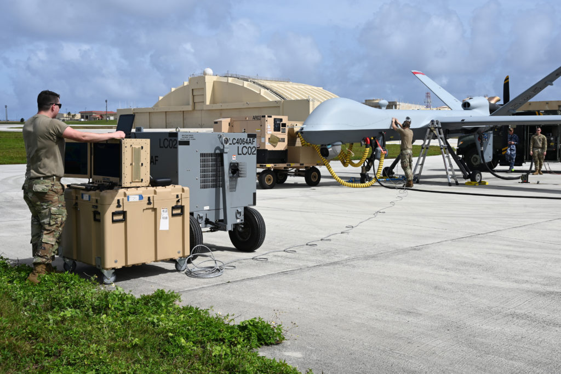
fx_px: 639
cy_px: 187
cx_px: 280
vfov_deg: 32.6
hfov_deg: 47.4
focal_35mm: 41
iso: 80
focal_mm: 41
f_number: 11
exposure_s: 1/200
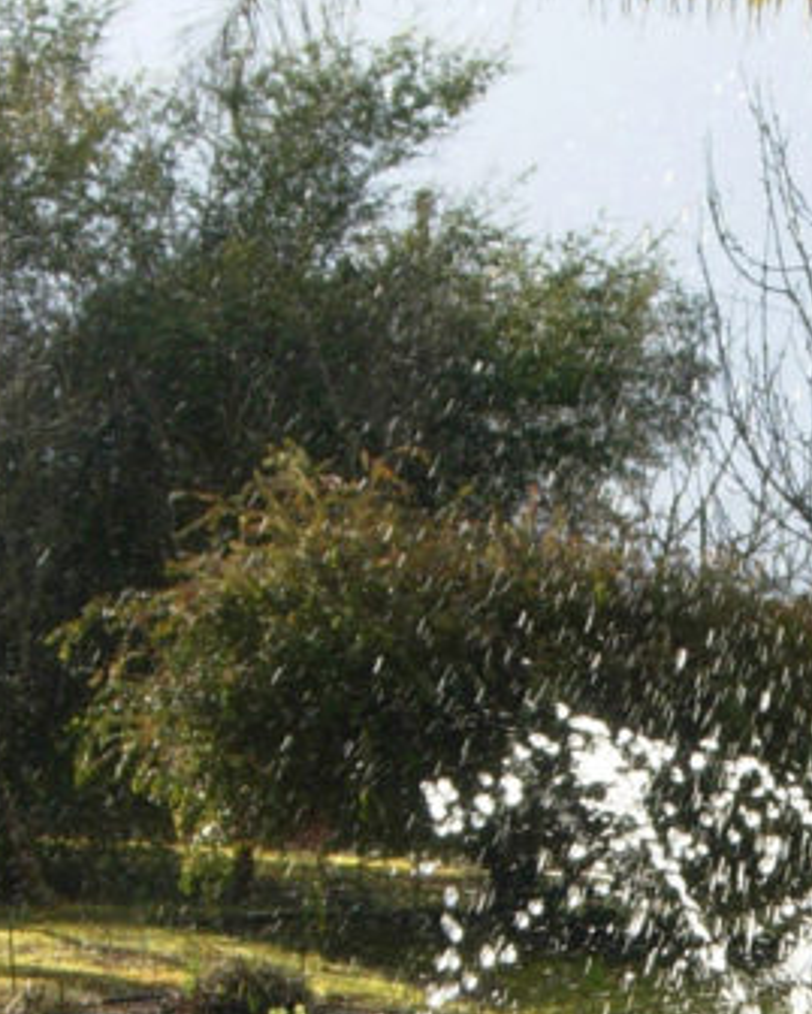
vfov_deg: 14.0
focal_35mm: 136
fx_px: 4084
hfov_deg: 11.2
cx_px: 906
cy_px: 928
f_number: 2.7
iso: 50
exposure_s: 1/14.6
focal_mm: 7.5
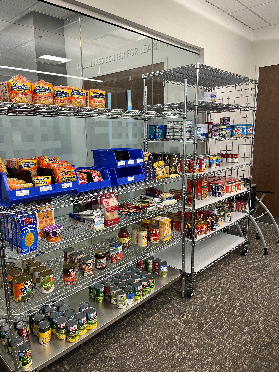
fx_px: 279
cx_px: 140
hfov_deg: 53.1
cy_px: 186
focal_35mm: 26
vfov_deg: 67.3
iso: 125
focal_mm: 5.1
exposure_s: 1/121
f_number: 1.6
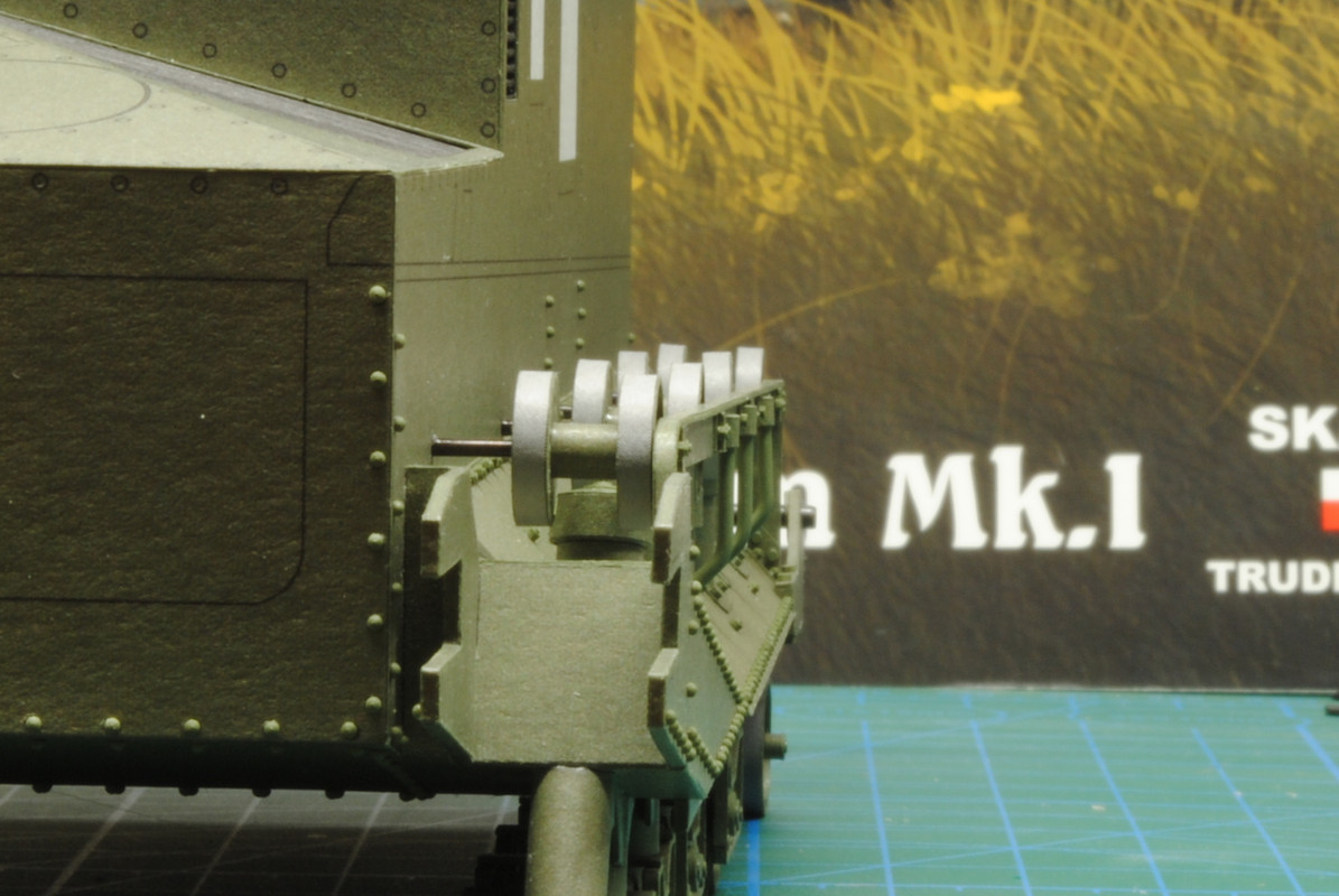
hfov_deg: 24.6
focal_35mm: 82
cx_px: 670
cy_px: 448
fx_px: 3072
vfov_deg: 16.6
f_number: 36
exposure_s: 10
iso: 100
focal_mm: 55
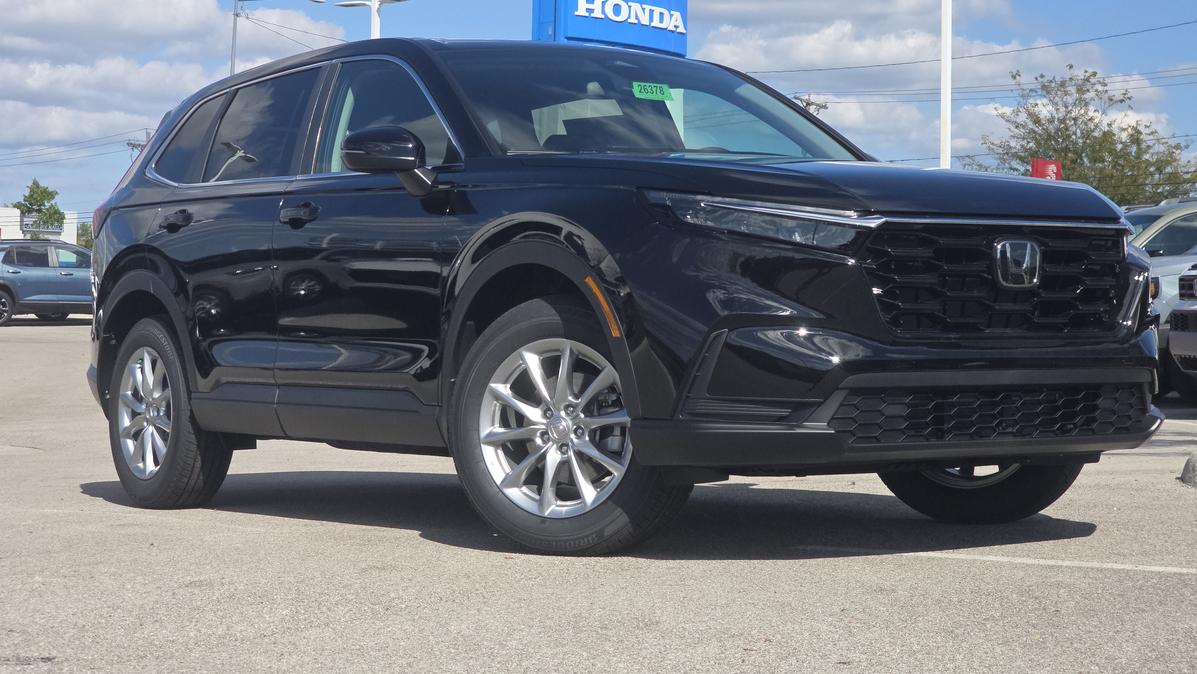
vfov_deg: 15.9
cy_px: 284
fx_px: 2412
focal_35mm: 76
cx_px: 601
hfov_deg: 27.9
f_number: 2.4
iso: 50
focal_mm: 7.9
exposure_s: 1/2450
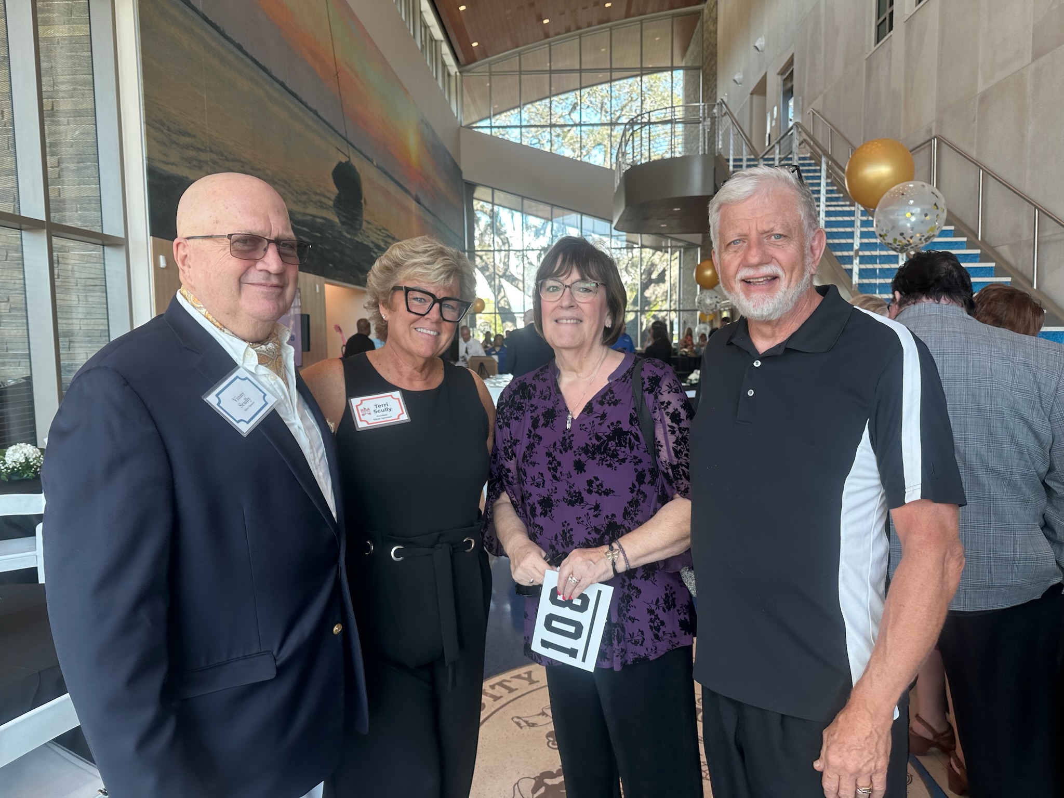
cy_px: 399
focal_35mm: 24
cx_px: 532
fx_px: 738
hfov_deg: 71.6
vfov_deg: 56.8
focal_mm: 6.86
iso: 64
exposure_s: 1/121
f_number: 1.78
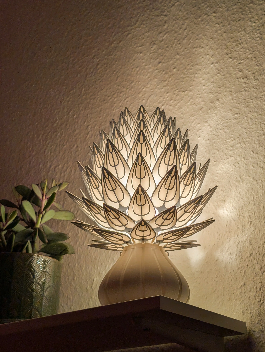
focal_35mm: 49
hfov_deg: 29.7
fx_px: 499
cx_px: 132
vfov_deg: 38.9
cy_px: 176
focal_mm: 6.9
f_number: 1.68
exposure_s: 1/98.4
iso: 19
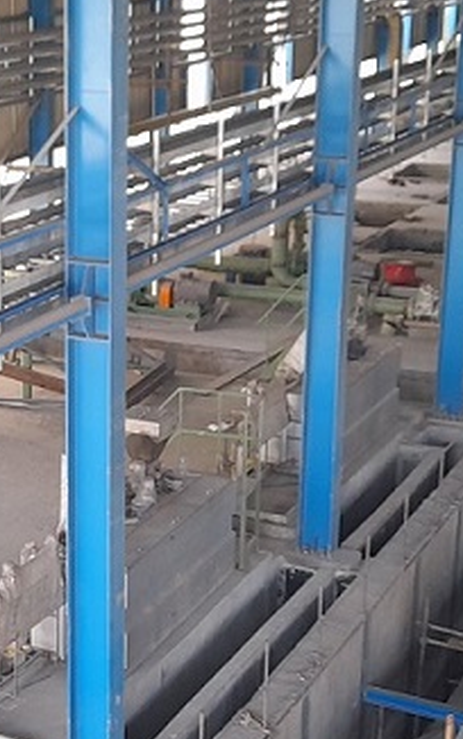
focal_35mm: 78
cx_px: -68
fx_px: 1573
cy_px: 388
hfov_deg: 16.2
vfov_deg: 26.5
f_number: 2
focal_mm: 4.6
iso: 80
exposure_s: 1/50
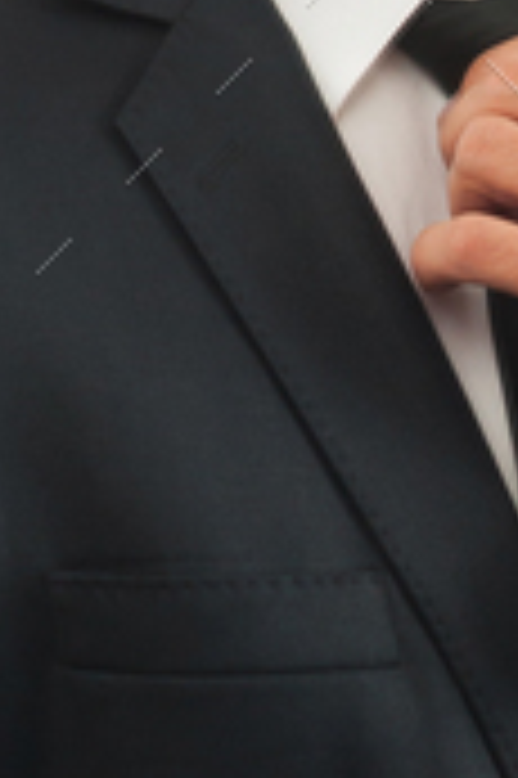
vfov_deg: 8.0
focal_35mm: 256
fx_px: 5536
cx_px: 347
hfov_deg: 5.4
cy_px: 587
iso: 320
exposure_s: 1/100
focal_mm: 50
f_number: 2
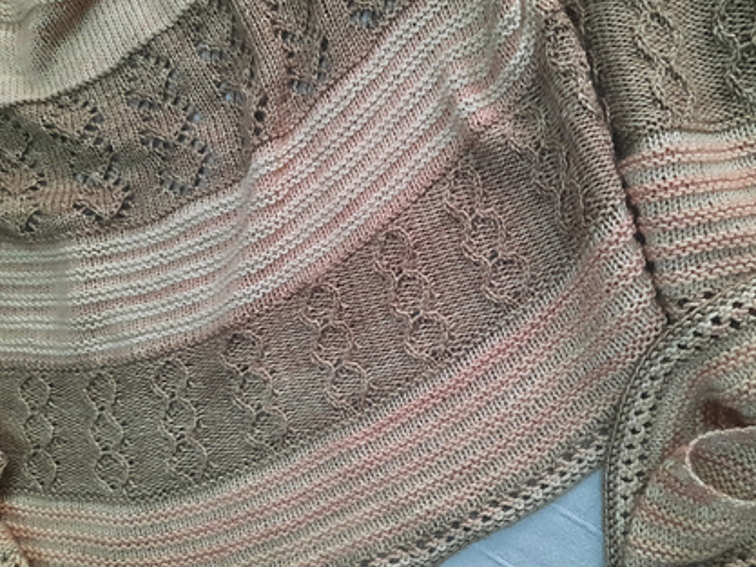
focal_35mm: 30
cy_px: 256
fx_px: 655
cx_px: 393
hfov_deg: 59.9
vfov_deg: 46.8
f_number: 2
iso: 400
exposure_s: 1/33
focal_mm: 4.6
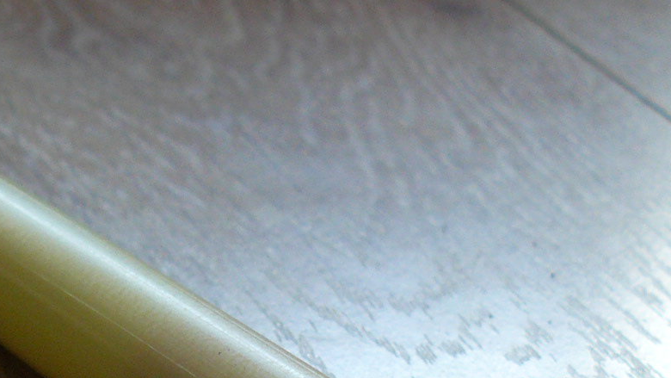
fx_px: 1833
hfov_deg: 20.7
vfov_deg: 11.5
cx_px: 285
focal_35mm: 103
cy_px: 489
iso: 160
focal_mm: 6
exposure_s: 1/30
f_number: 2.8
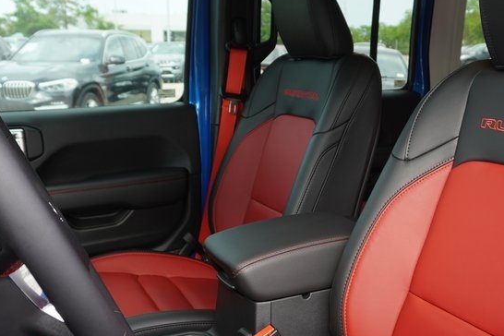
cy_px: 201
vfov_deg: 29.8
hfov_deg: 43.0
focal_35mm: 45
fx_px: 630
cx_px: 335
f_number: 4
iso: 100
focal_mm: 16
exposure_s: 1/60
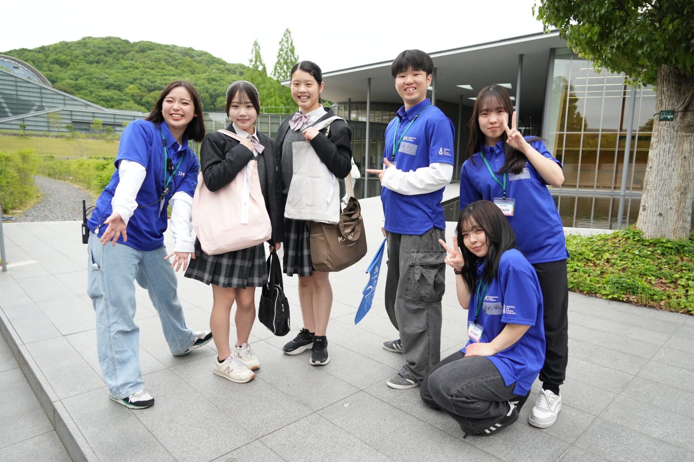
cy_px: 231
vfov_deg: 53.1
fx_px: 463
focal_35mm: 24
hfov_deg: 73.7
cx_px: 347
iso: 3200
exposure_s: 1/6400
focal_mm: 24
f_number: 4
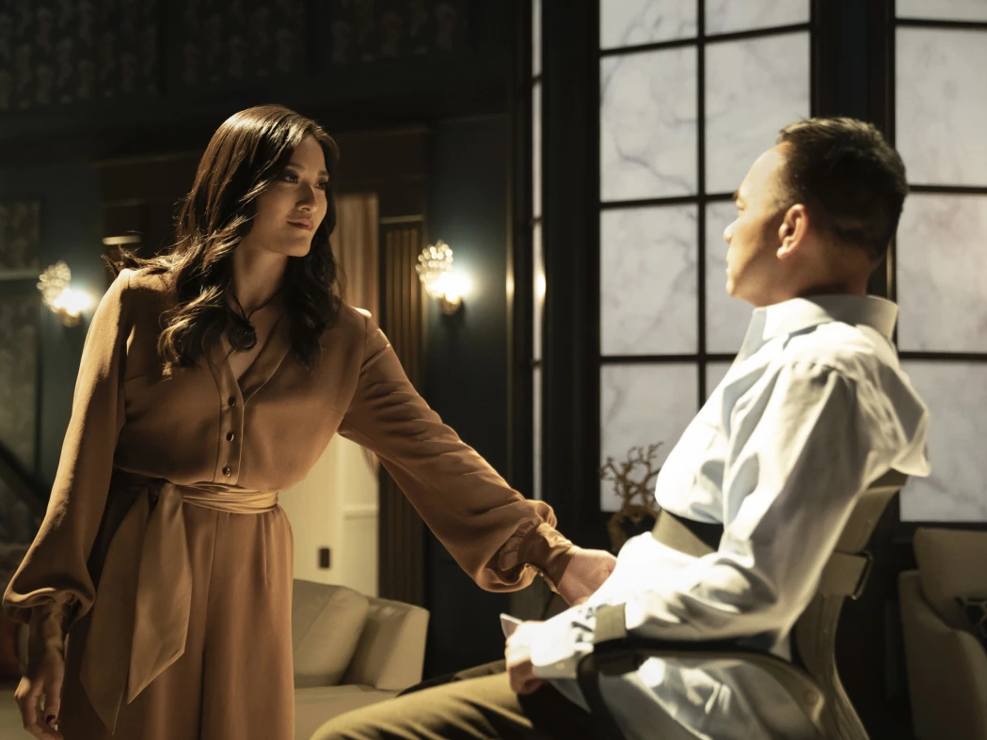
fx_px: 1568
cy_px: 369
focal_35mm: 55
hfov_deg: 34.9
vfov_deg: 26.6
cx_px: 496
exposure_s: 1/200
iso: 5000
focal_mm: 50
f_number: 2.8
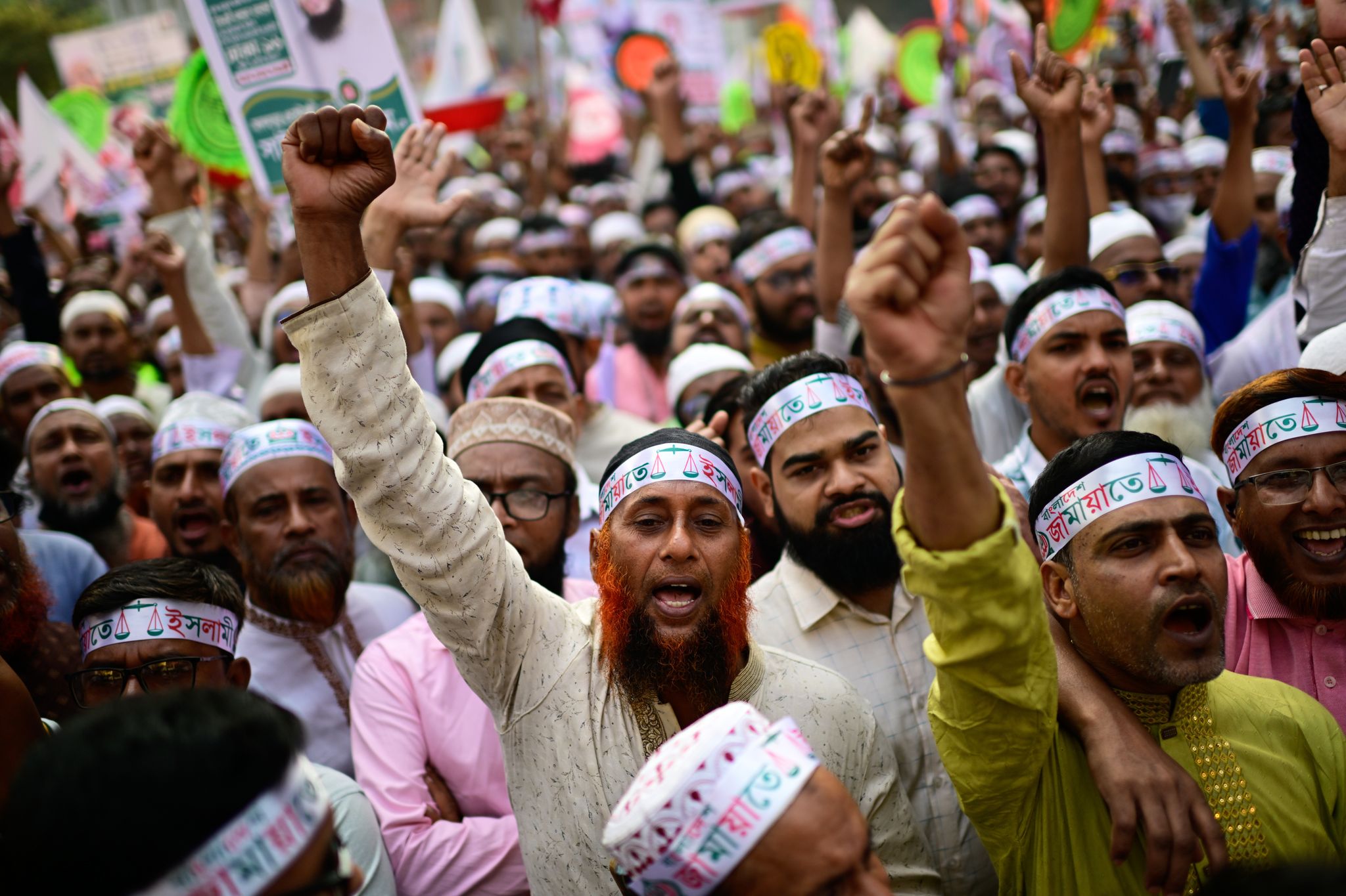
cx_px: 673
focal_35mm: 35
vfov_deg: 37.8
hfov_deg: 54.4
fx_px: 1308
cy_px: 448
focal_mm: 35
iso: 160
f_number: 1.4
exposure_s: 1/1250
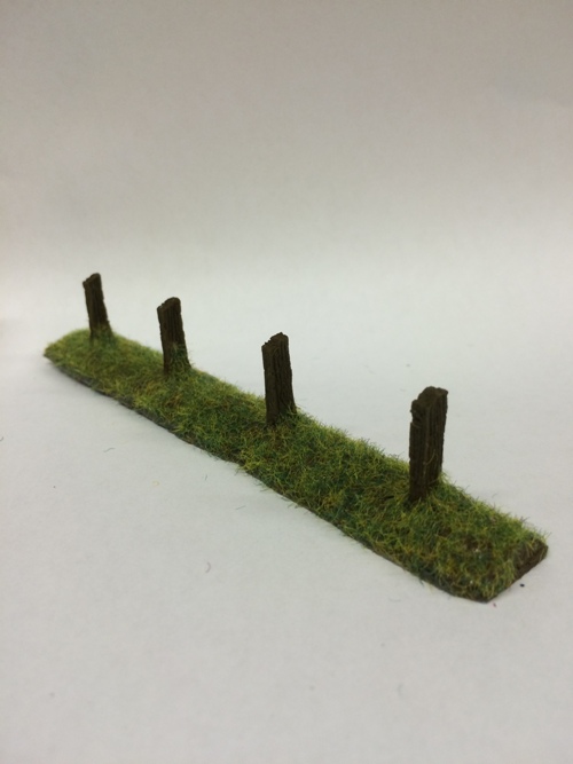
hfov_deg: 48.2
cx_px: 286
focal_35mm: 29
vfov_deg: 61.7
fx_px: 640
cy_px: 382
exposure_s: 1/33
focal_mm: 4.15
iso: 50
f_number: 2.2
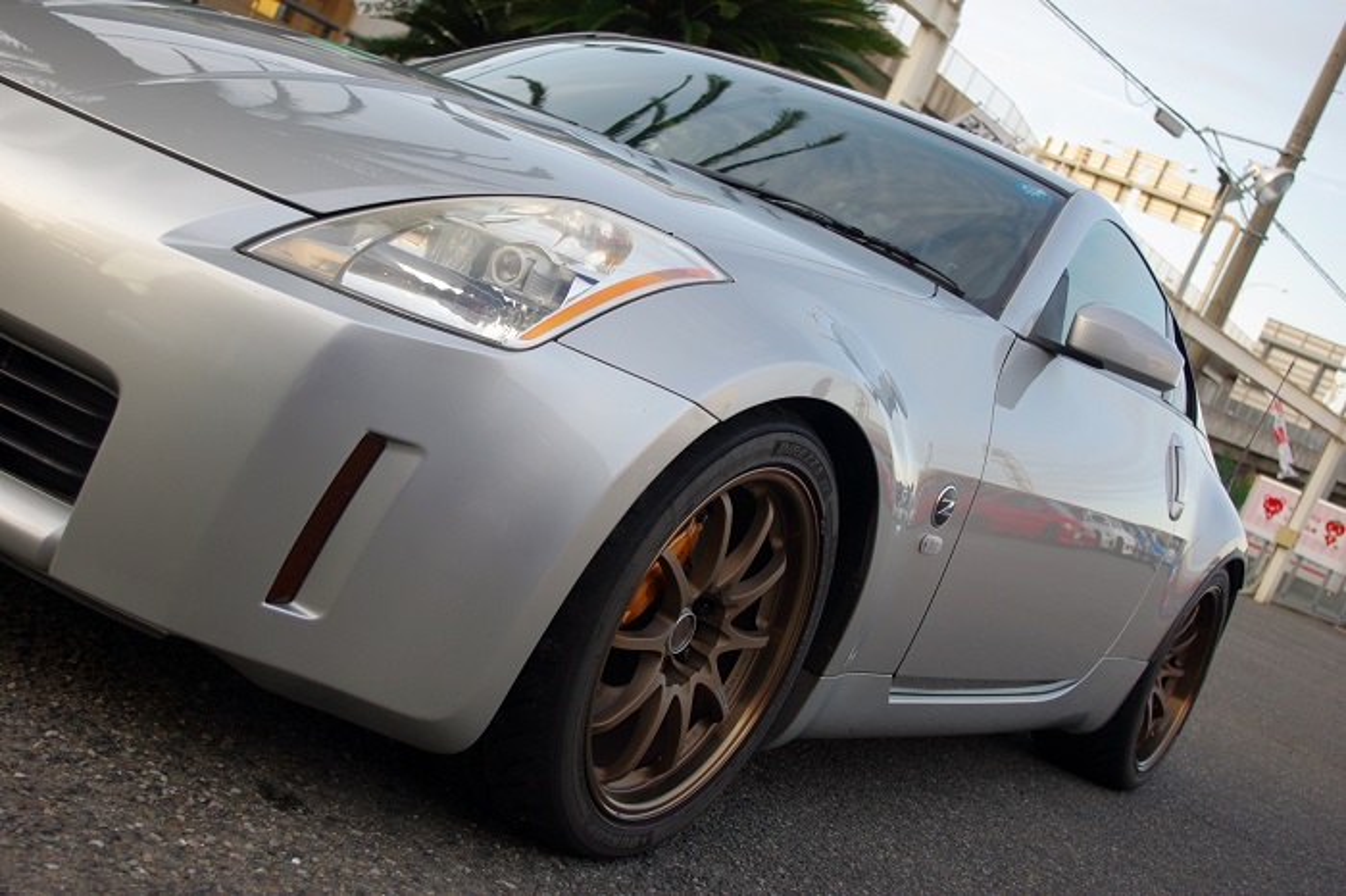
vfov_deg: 29.2
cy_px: 448
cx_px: 673
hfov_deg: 42.8
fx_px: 1719
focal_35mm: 46
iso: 100
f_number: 4
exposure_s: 1/90
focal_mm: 30.63
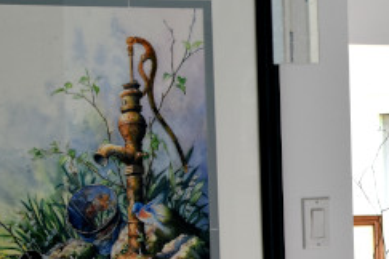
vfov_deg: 9.0
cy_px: 252
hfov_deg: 13.3
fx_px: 1636
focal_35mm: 151
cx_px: 440
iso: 560
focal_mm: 35
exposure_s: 1/60
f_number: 4
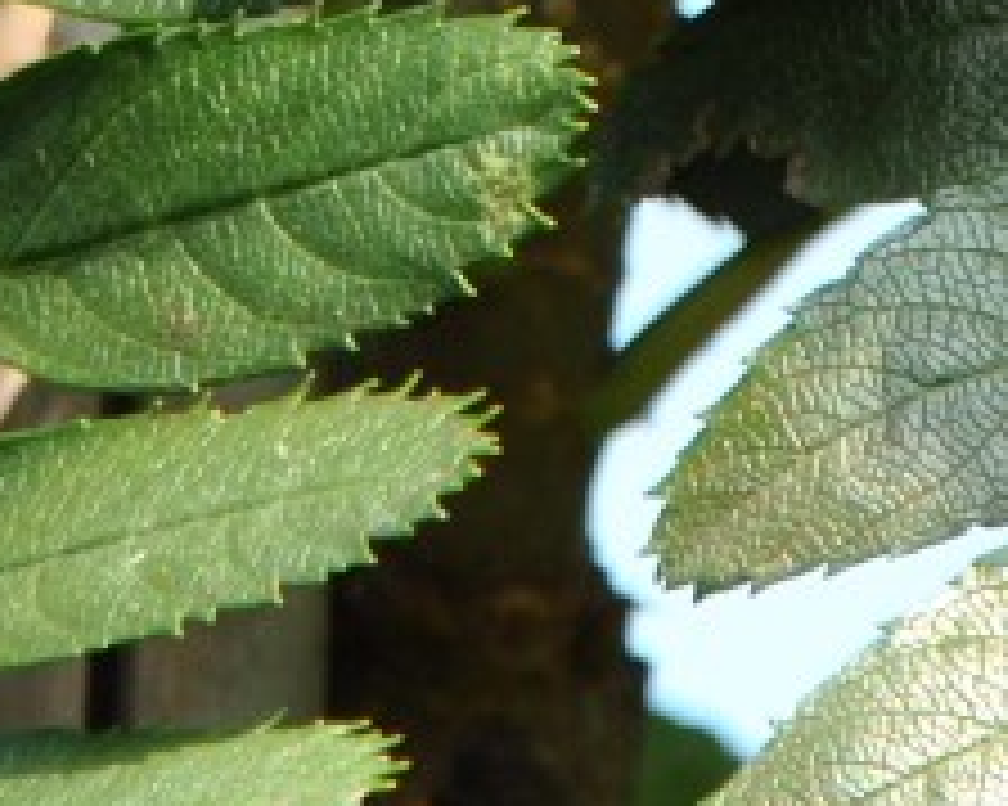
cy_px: -968
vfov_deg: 0.8
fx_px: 60534
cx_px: 605
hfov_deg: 1.0
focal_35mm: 2030
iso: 200
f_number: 6.3
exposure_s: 1/250
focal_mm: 200
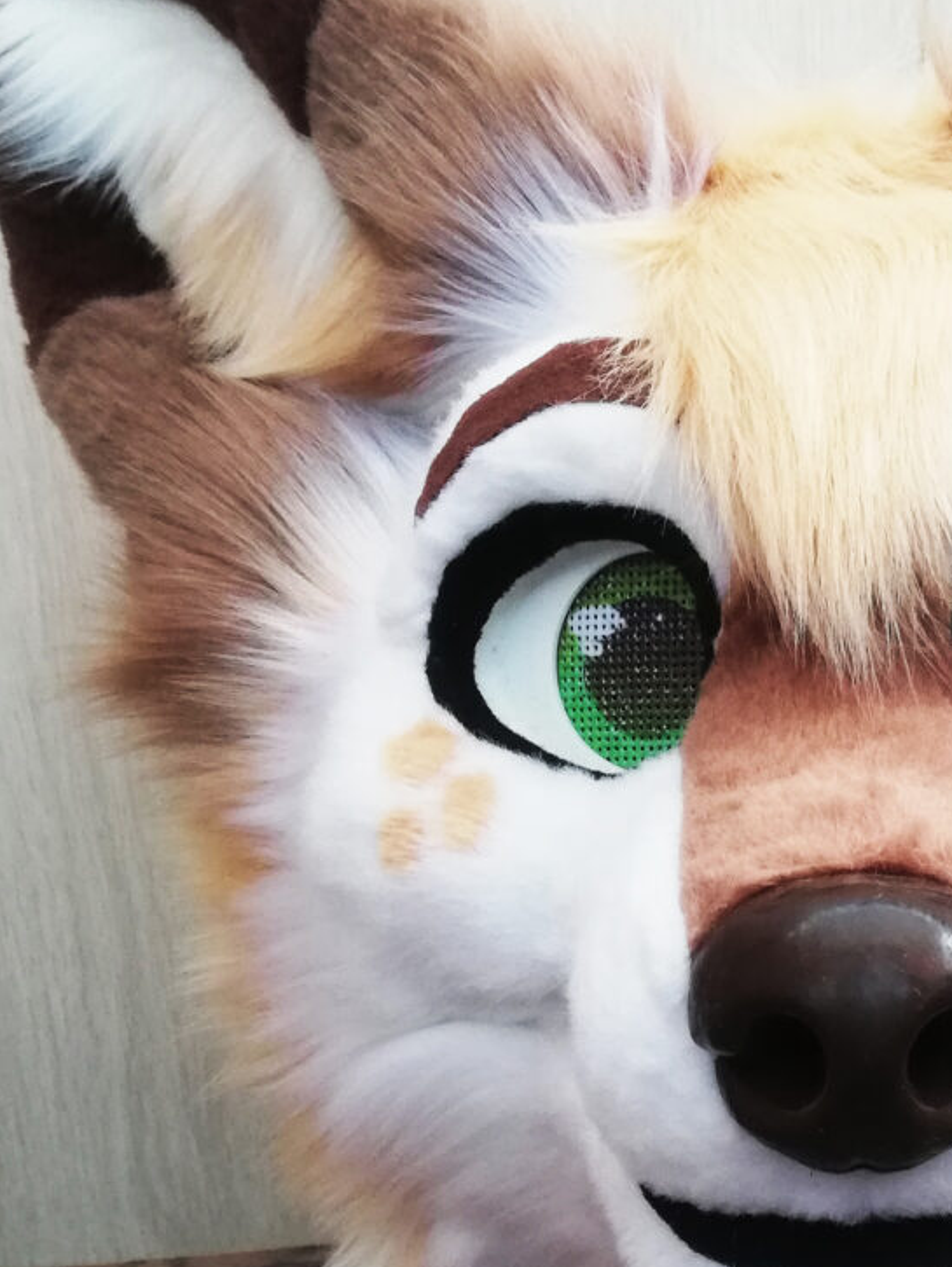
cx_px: 851
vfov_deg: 34.5
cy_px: 888
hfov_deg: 25.8
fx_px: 2016
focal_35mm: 55
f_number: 2.2
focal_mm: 3.81
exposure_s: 1/33.3
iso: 250
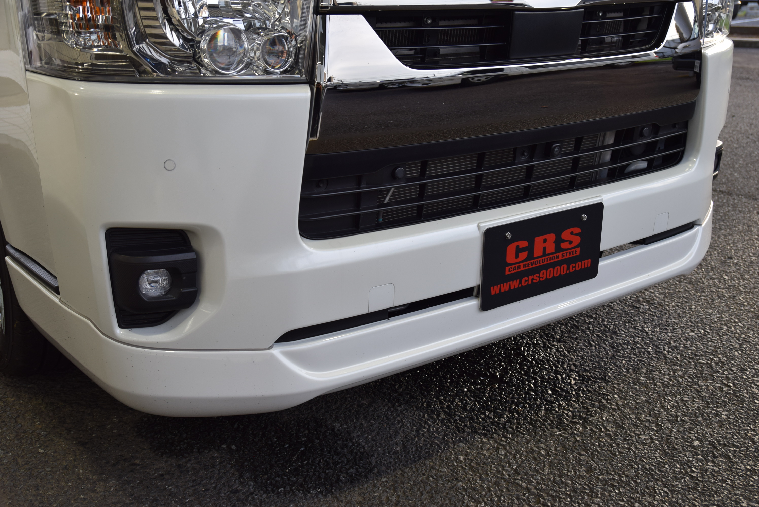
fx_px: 823
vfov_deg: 34.3
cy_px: 254
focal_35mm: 39
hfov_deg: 49.5
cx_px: 380
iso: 200
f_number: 5.6
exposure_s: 1/125
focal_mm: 26
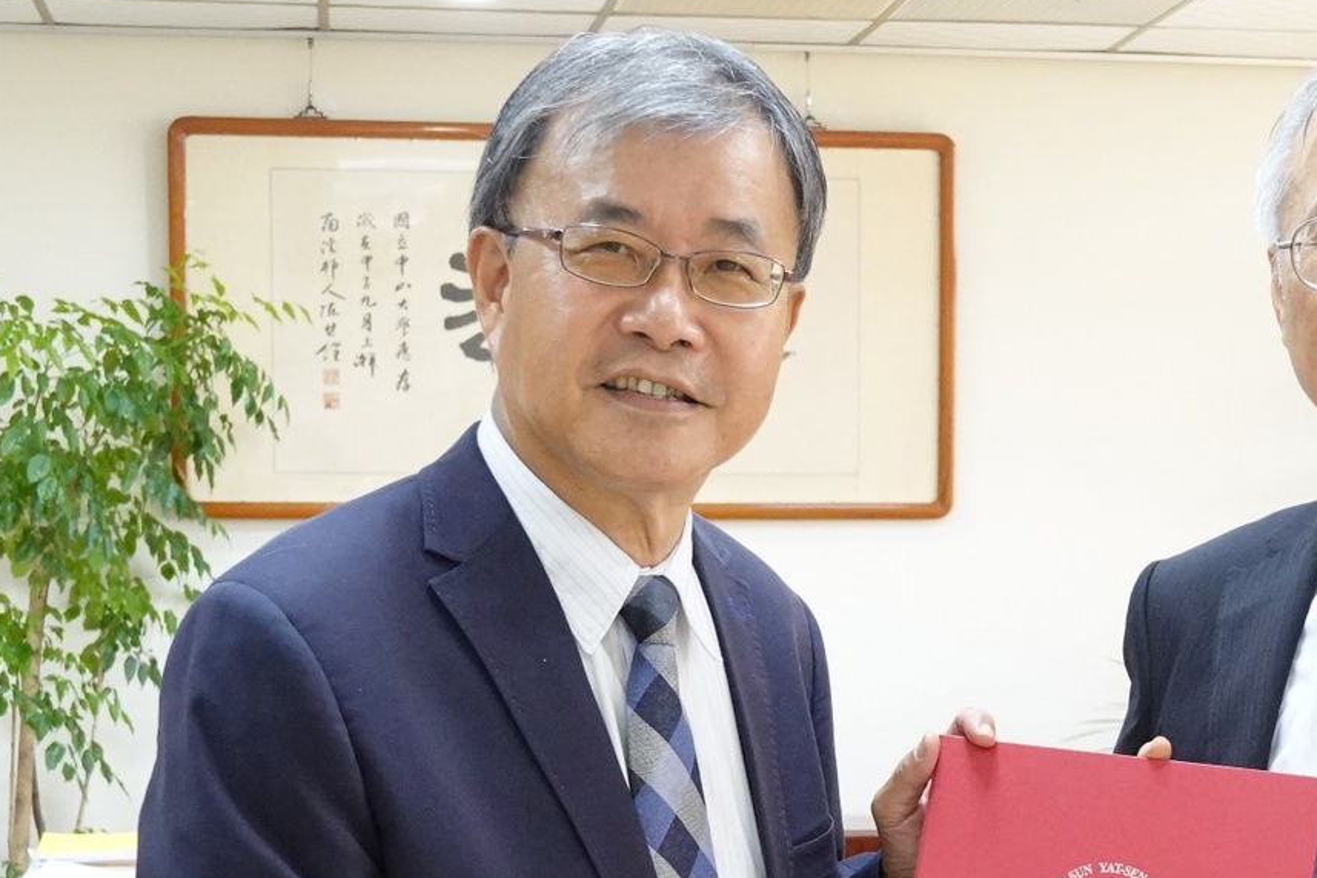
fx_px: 3840
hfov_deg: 19.3
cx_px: 1056
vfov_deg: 12.9
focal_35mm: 105
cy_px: 830
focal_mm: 19.03
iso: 1600
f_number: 4
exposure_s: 1/50
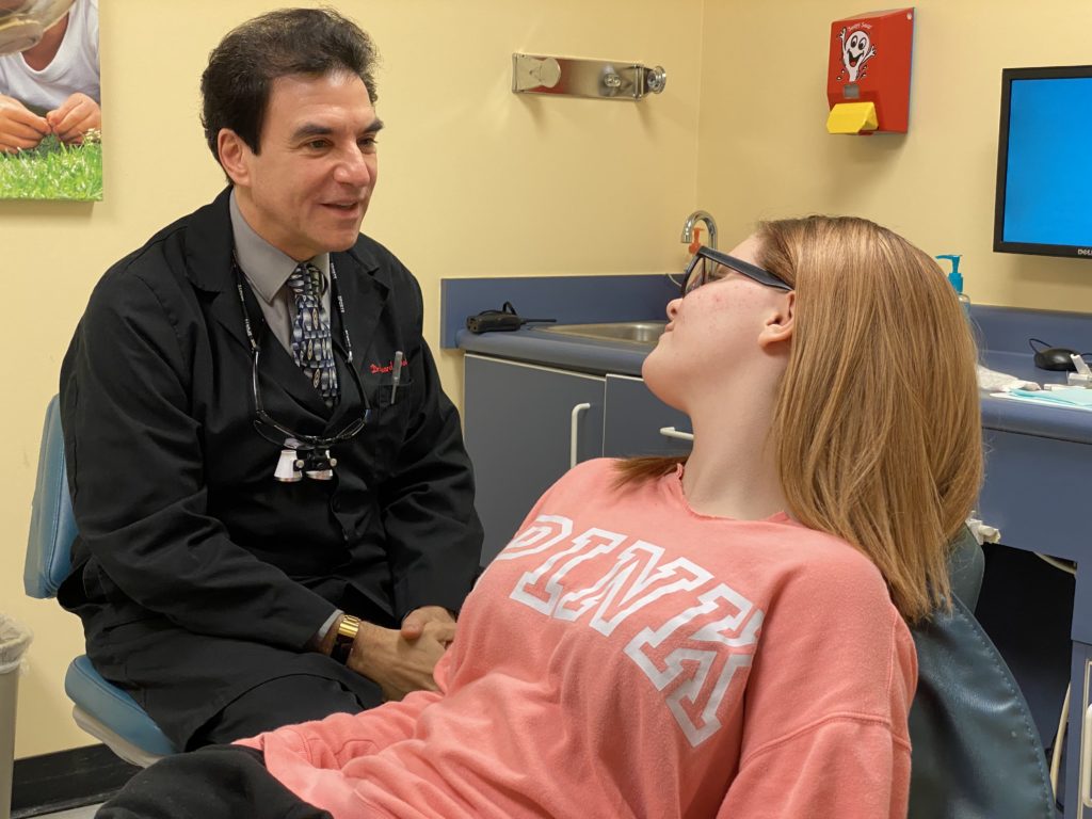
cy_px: 410
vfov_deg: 28.0
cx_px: 546
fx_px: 1640
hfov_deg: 36.8
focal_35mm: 52
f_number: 2
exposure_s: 1/60
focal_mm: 6
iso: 125
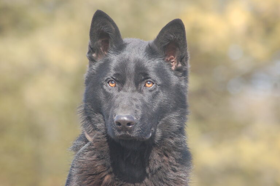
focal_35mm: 248
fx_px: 1924
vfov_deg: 5.5
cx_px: 140
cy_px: 93
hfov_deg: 8.3
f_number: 4.8
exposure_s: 1/500
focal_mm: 165
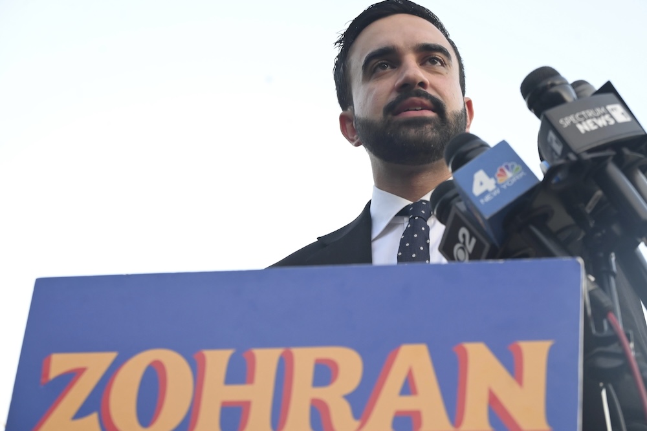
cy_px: 216
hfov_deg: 27.7
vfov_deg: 18.7
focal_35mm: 73
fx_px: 1312
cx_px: 324
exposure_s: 1/250
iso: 2200
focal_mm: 73
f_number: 6
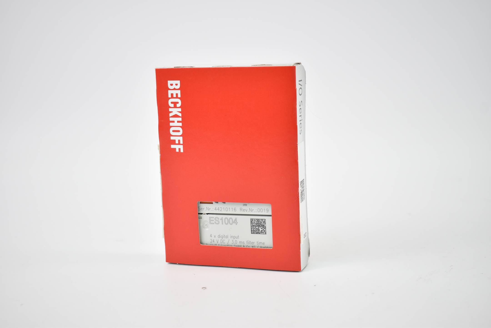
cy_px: 164
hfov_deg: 35.0
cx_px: 246
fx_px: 778
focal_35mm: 57
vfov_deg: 23.8
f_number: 4.8
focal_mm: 38
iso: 180
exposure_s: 1/60
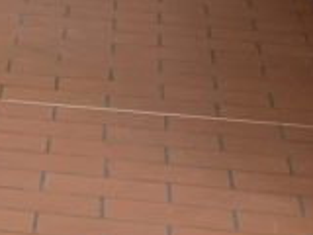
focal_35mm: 195
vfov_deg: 7.0
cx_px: -477
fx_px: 1763
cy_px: -390
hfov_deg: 9.0
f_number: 1.8
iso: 50
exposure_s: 1/122
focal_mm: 4.25
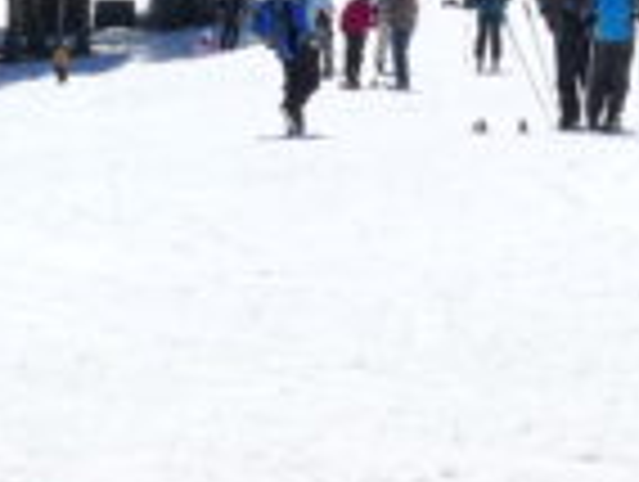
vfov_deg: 6.6
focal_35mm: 219
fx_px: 4050
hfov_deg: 9.0
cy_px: -487
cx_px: 567
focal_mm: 10.7
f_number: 4.5
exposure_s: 1/1000
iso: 80
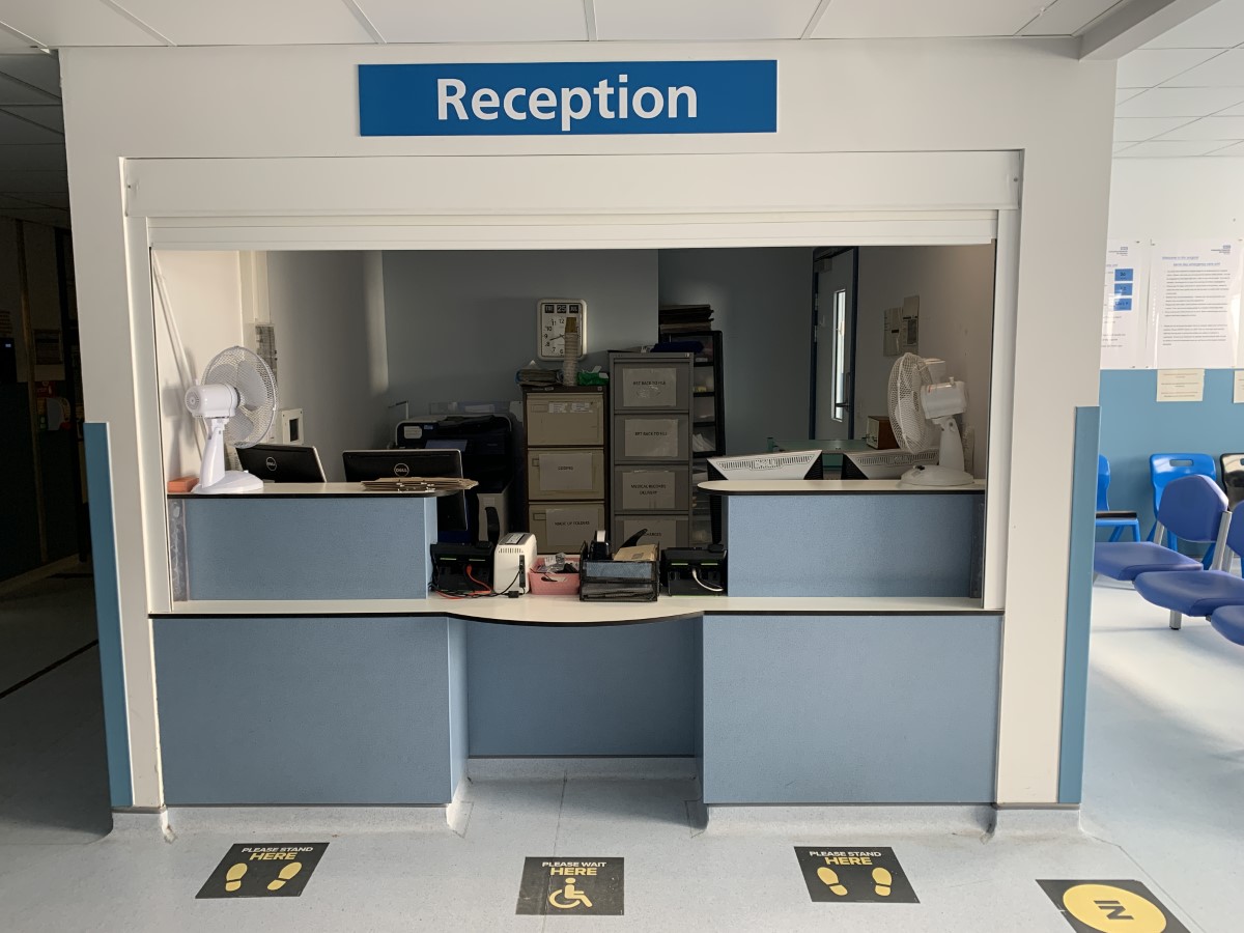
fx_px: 934
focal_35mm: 26
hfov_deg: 67.3
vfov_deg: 53.1
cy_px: 466
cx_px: 622
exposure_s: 1/121
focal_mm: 4.25
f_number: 1.8
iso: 64
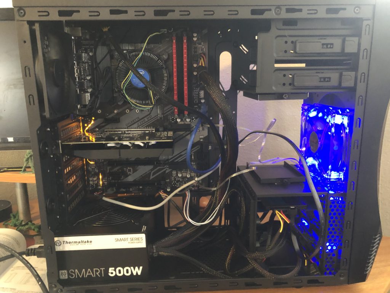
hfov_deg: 63.4
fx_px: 315
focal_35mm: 28
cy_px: 146
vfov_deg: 49.7
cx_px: 195
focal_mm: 3.99
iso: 100
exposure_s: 1/4
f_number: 1.8
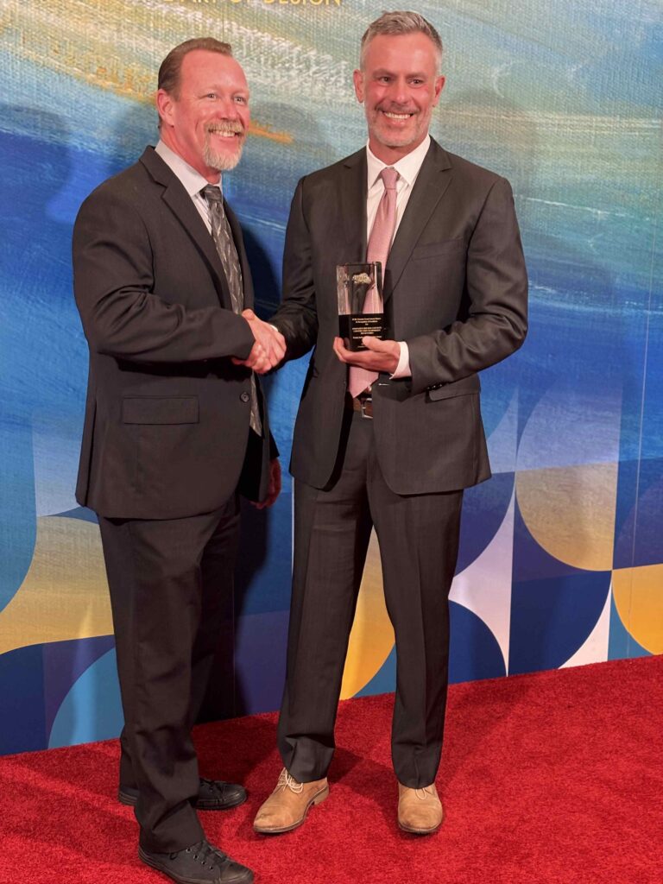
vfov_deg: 36.8
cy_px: 442
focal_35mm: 52
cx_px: 332
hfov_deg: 28.0
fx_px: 1328
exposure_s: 1/60
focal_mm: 5.96
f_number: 1.6
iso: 125
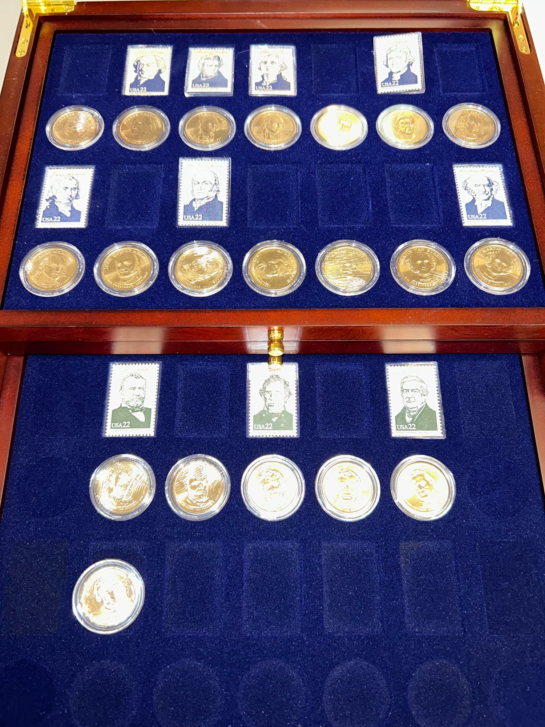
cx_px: 272
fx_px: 546
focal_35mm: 26
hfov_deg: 53.1
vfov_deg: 67.3
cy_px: 364
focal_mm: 5.7
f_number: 1.5
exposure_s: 1/15
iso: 80
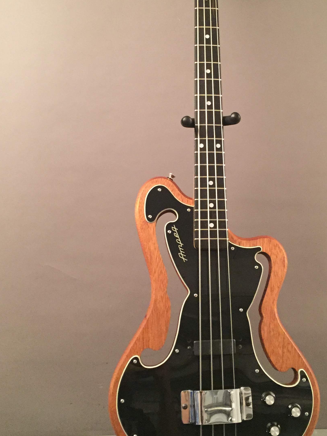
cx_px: 198
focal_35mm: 44
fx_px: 554
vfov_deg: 42.8
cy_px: 177
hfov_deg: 32.8
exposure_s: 1/15
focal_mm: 4.15
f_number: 2.2
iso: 320
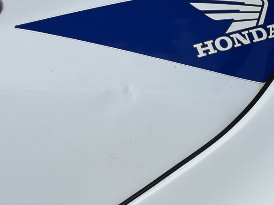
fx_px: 1116
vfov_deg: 10.5
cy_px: 68
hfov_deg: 13.9
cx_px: 58
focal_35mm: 141
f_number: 2.8
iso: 32
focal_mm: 9
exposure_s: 1/1531
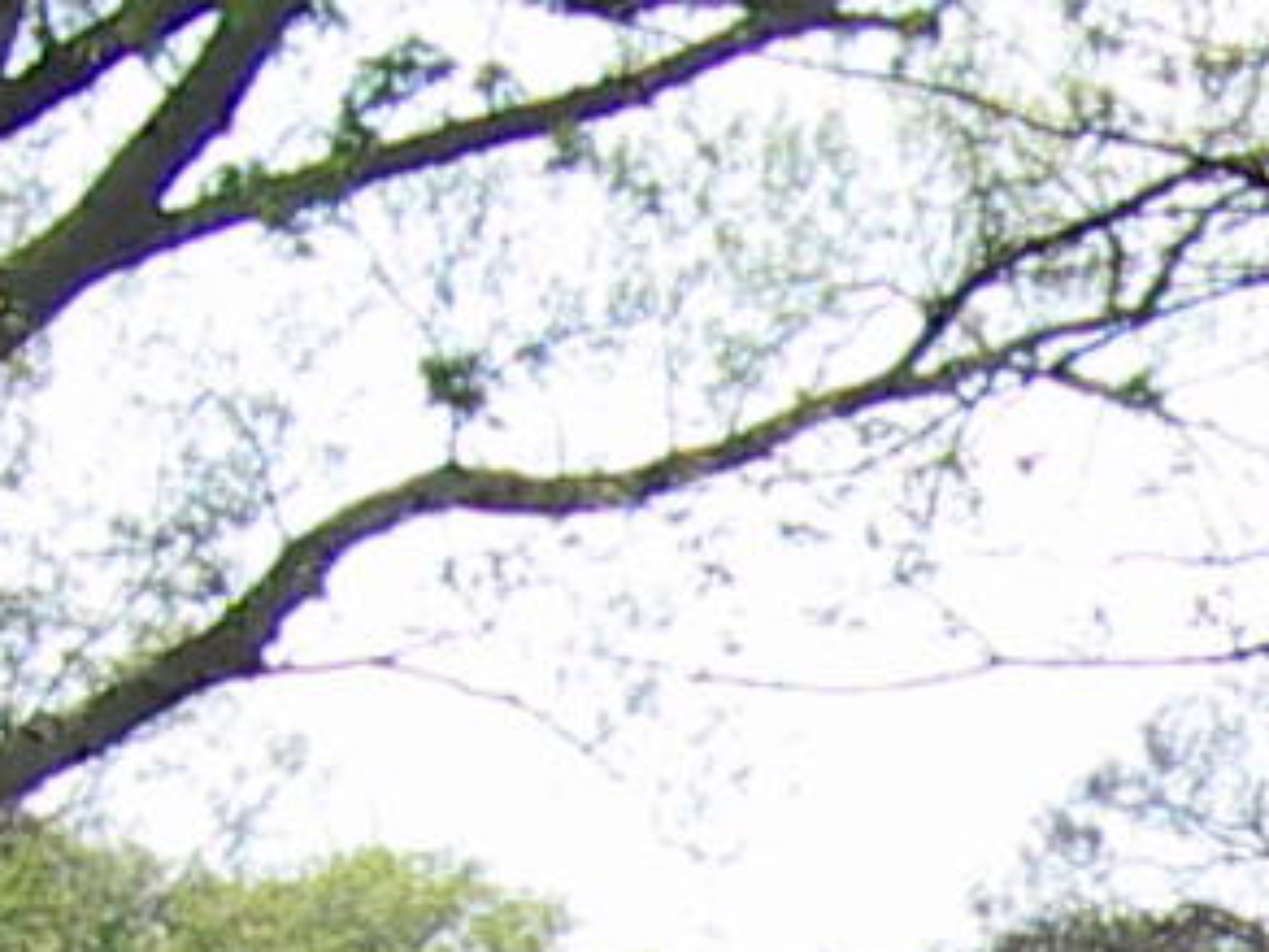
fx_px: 7222
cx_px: 2138
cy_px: 2017
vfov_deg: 7.2
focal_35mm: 197
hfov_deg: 9.6
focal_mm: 4.7
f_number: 6.7
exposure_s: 1/160
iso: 64
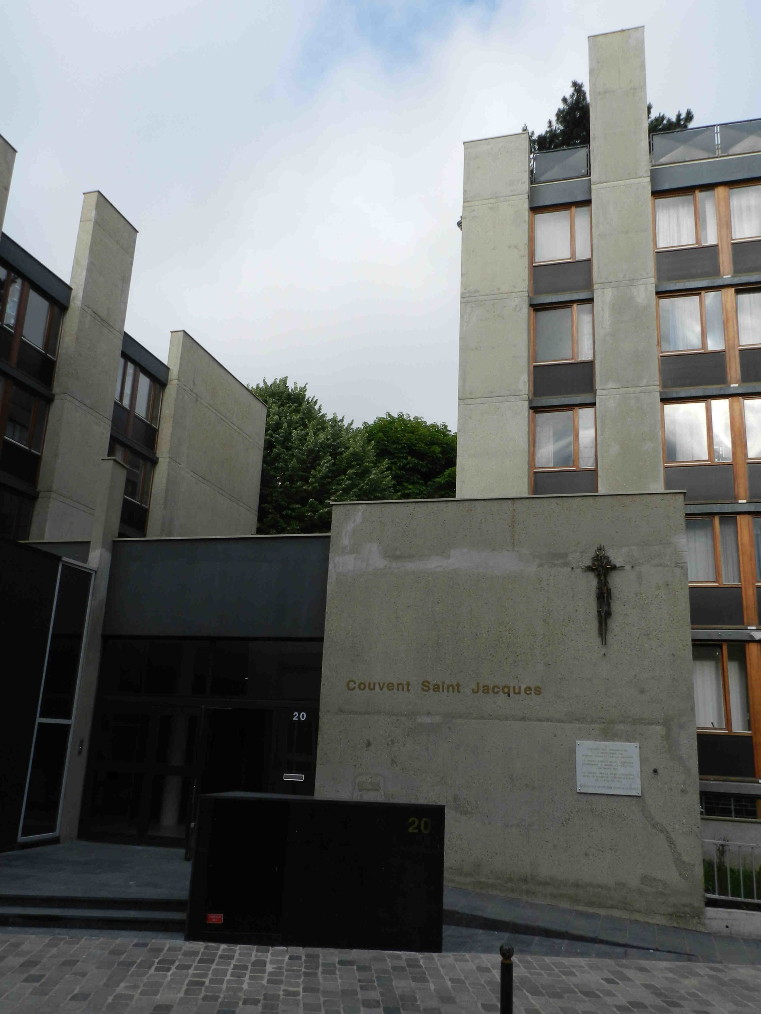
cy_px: 507
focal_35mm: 28
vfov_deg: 63.4
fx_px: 821
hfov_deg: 49.7
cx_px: 380
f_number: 4
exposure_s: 1/800
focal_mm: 5
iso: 160
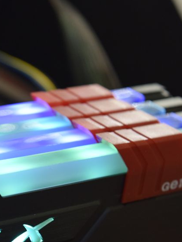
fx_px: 1022
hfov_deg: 10.1
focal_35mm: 146
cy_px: 146
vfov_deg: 13.5
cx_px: -19
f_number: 5.6
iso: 900
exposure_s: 1/60
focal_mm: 55
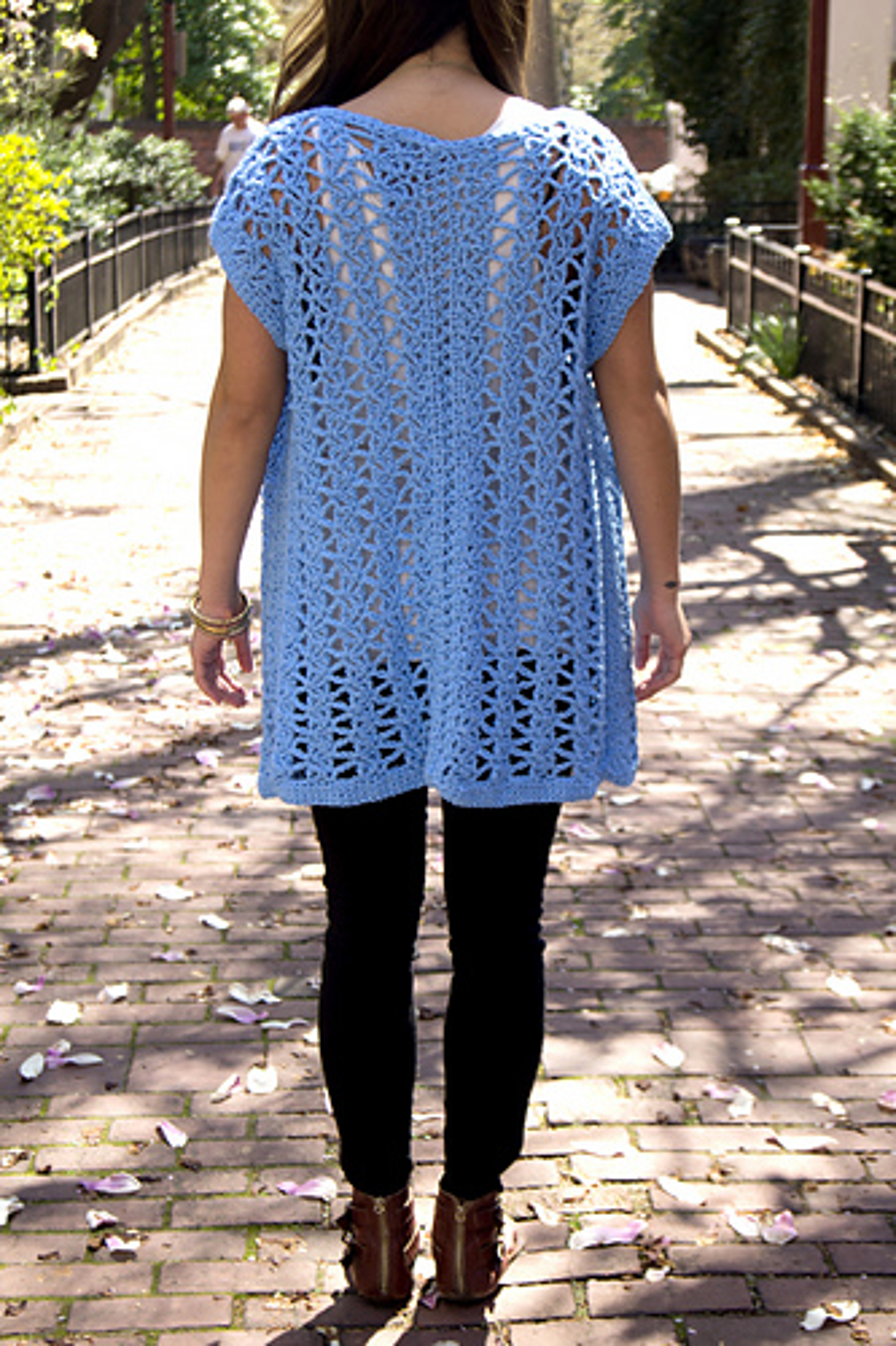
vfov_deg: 27.0
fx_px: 2802
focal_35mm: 75
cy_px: 673
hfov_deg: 18.2
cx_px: 448
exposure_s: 1/100
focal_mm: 50
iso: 100
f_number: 5.6
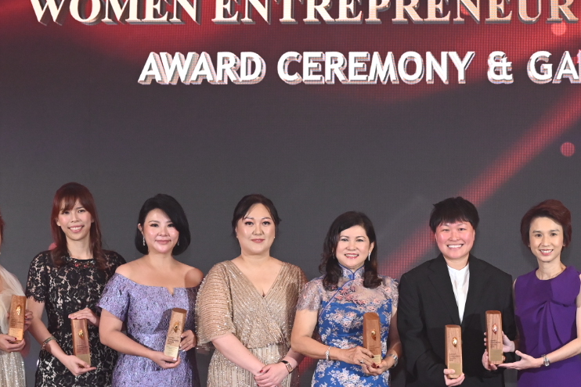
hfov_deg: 19.0
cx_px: 440
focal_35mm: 107
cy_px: 305
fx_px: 1727
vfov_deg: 12.8
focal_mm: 49
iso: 2500
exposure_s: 1/50
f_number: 8
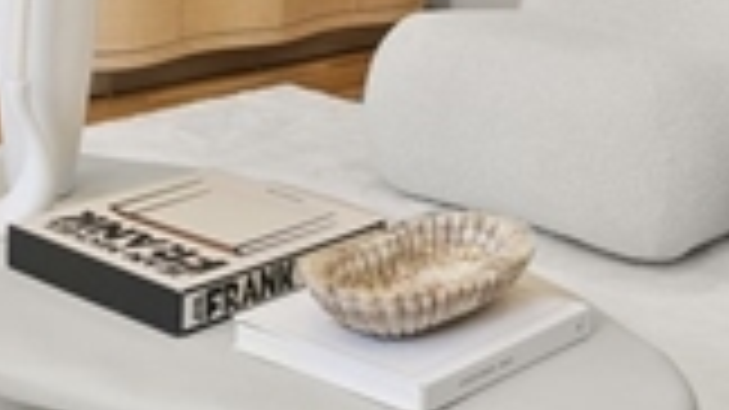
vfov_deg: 12.7
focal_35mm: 86
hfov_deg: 24.3
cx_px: 126
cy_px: -354
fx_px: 1662
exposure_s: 1/10
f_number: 7.1
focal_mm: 13
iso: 320
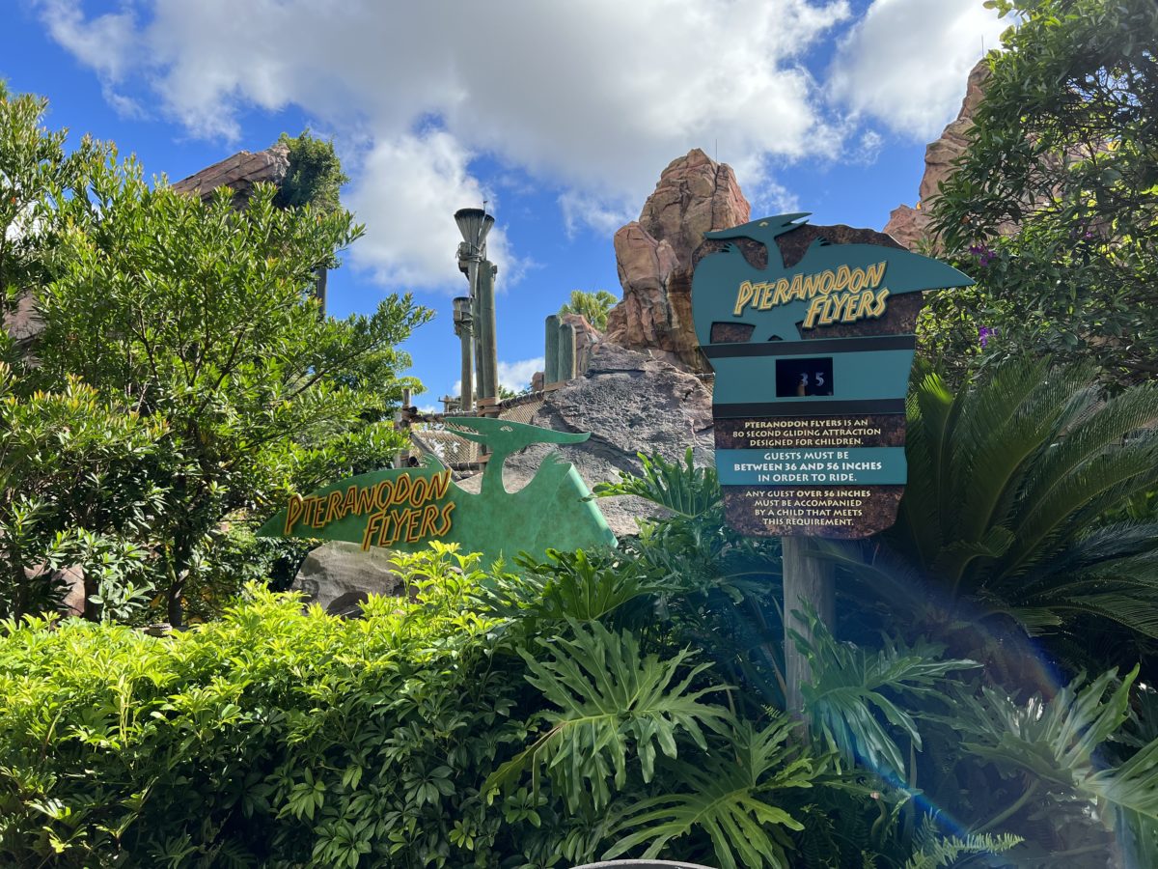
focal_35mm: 26
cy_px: 434
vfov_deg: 53.1
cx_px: 579
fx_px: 870
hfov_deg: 67.3
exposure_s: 1/2994
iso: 50
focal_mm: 5.7
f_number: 1.5
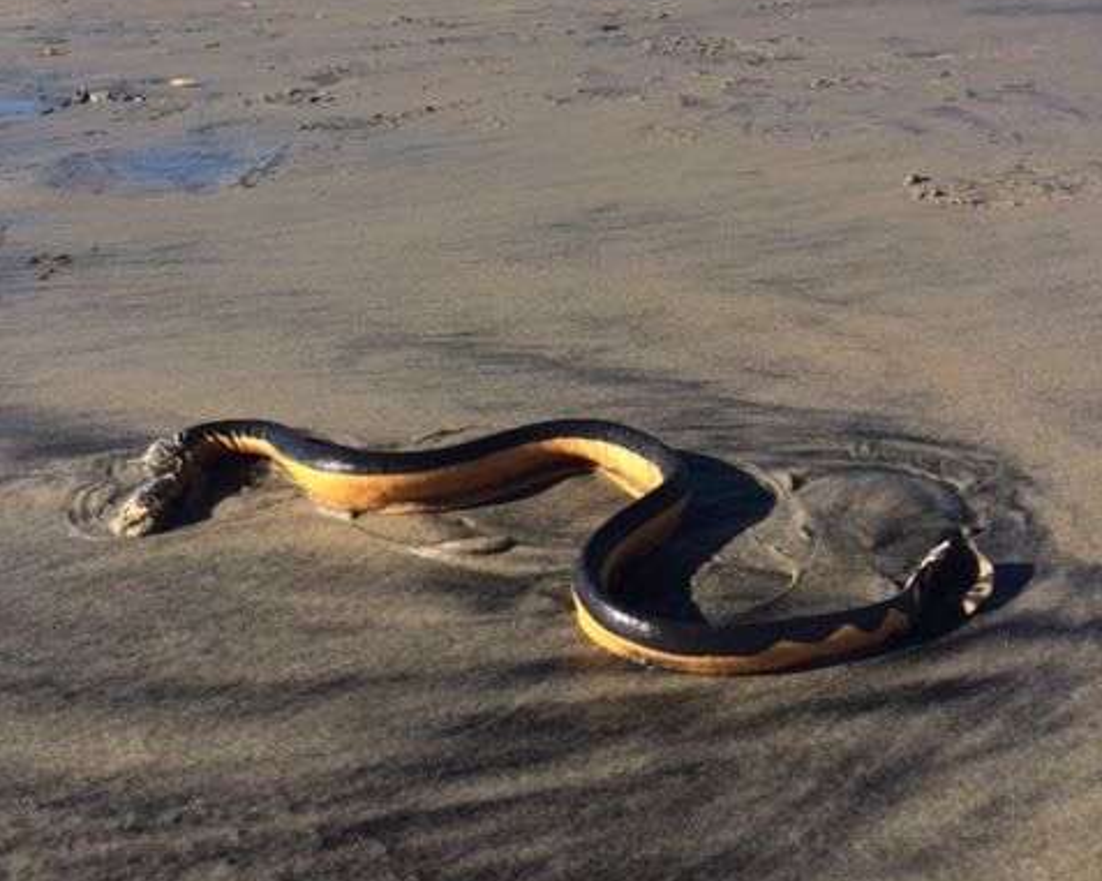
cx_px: 552
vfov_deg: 38.4
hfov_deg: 48.0
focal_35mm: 38
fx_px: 1239
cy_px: 259
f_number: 2.2
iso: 32
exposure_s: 1/2053
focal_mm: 4.15
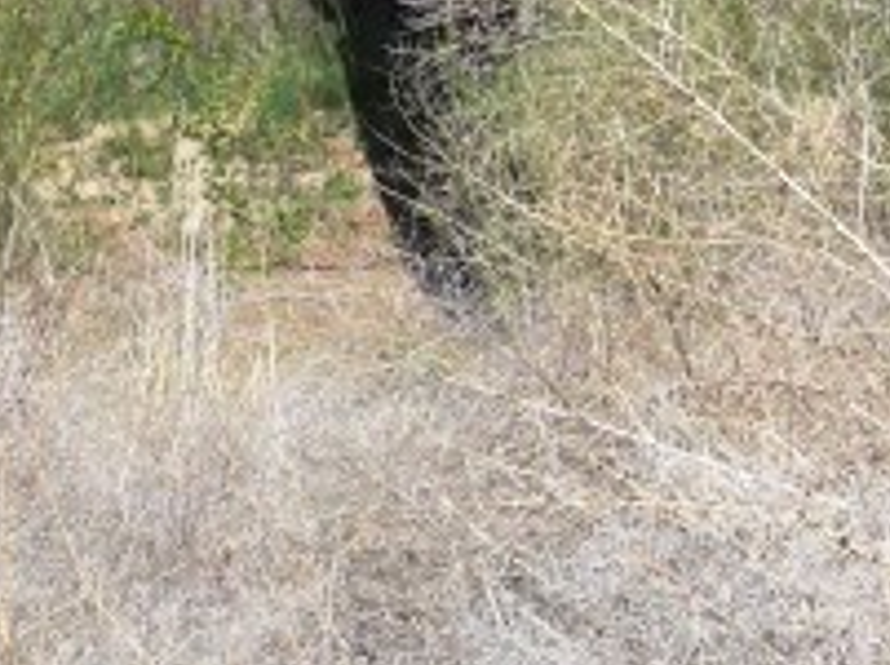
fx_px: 3798
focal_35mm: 148
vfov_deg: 9.5
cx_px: 1359
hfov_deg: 12.6
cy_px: -572
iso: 80
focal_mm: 6
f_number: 2.8
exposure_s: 1/1300
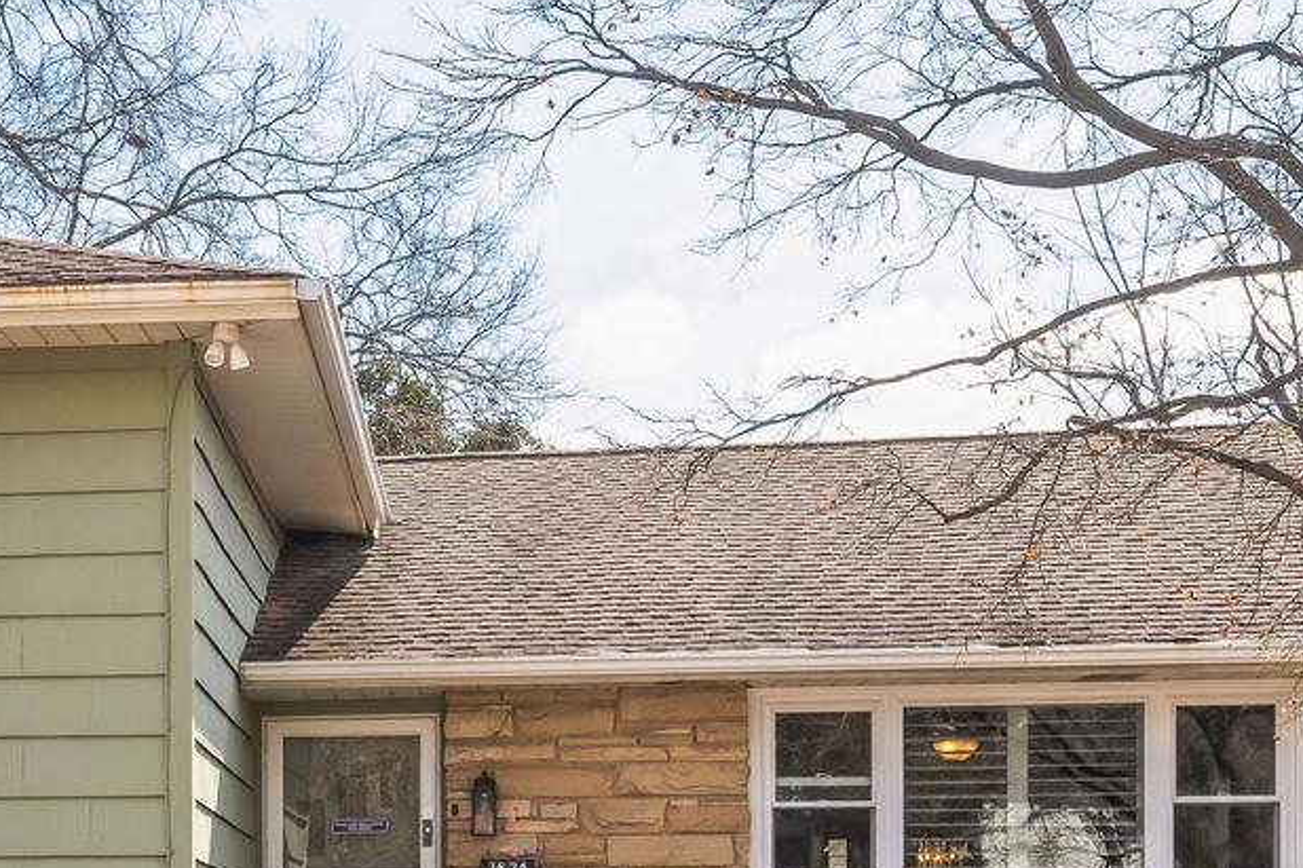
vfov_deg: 18.6
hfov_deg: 27.5
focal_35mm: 71
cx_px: 158
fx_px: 2575
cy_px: 864
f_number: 11
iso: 640
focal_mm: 30.5
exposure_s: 1/400
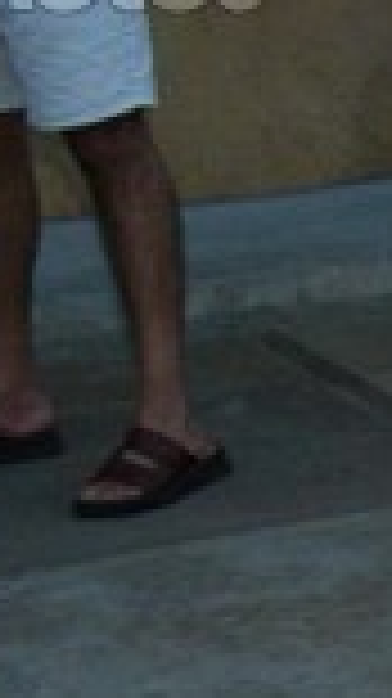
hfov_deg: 4.5
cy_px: 862
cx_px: 1469
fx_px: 4609
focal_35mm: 249
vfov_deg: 8.6
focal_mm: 24
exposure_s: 1/180
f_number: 6.7
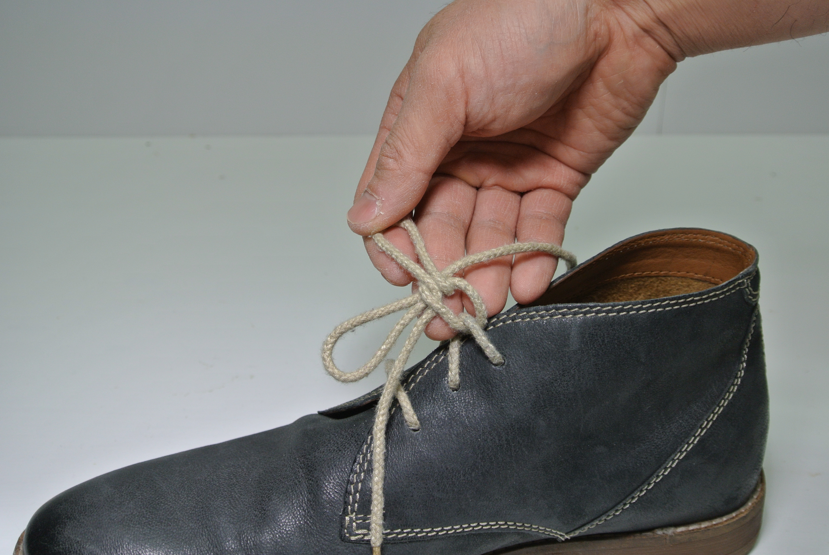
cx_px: 414
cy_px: 278
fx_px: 1130
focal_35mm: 49
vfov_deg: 27.6
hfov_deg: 40.3
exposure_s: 1/125
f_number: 4.5
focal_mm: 18.2
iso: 220
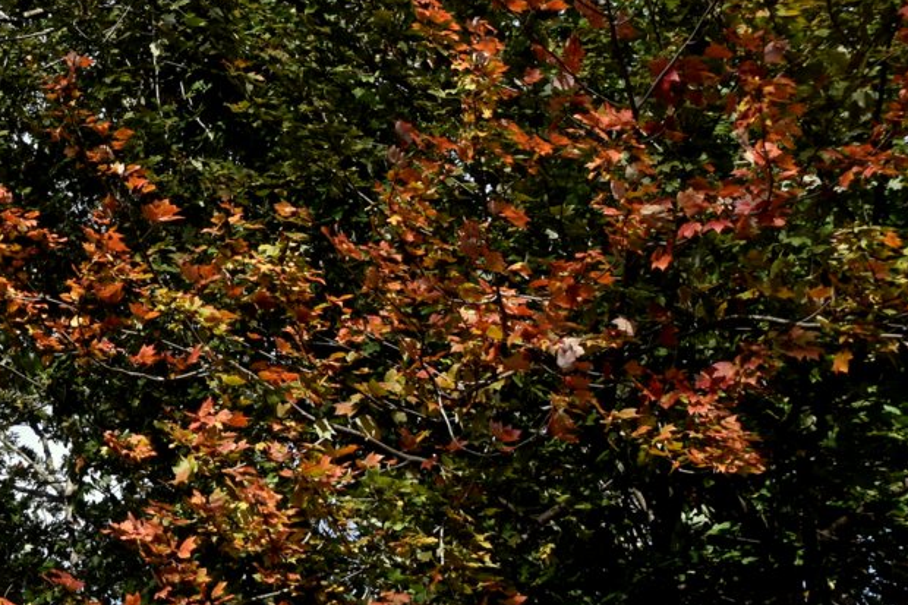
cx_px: -460
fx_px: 3594
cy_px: 159
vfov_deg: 9.6
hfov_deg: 13.5
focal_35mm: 143
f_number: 8
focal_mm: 31
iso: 360
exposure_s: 1/500
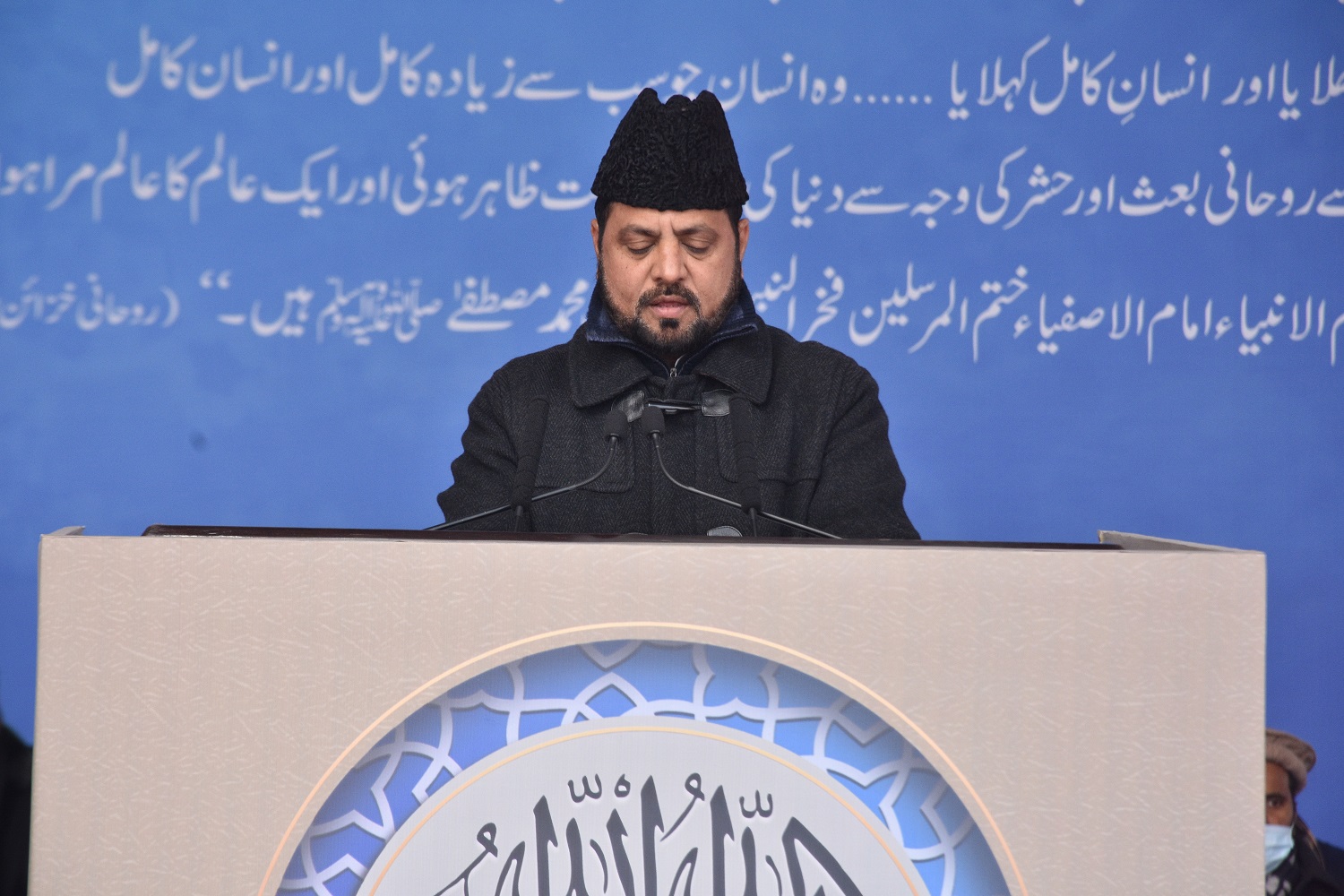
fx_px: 7839
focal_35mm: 210
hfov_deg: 9.8
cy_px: 448
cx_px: 672
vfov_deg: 6.5
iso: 500
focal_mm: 140
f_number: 10
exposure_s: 1/125
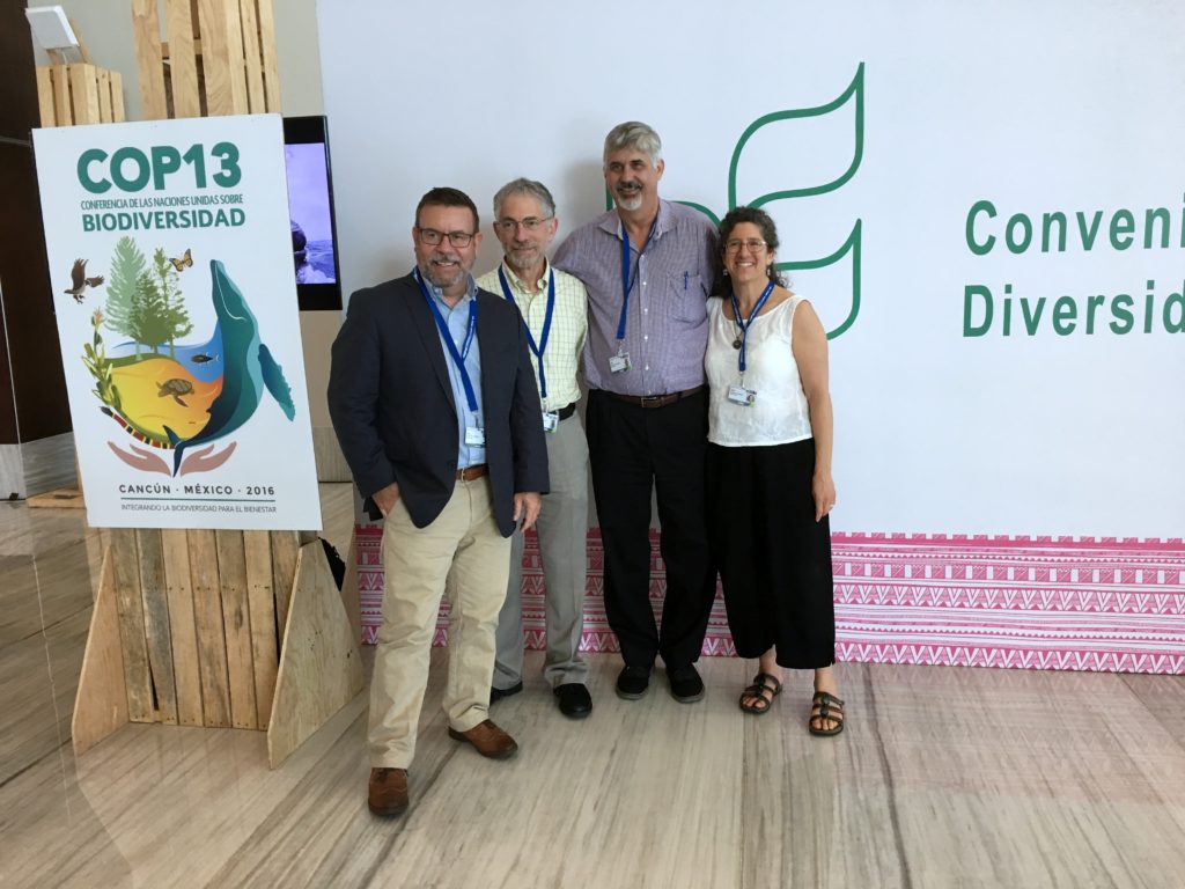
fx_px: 993
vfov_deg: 48.2
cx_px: 592
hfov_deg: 61.7
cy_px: 444
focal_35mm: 29
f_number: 2.2
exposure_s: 1/30
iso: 40
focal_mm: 4.15
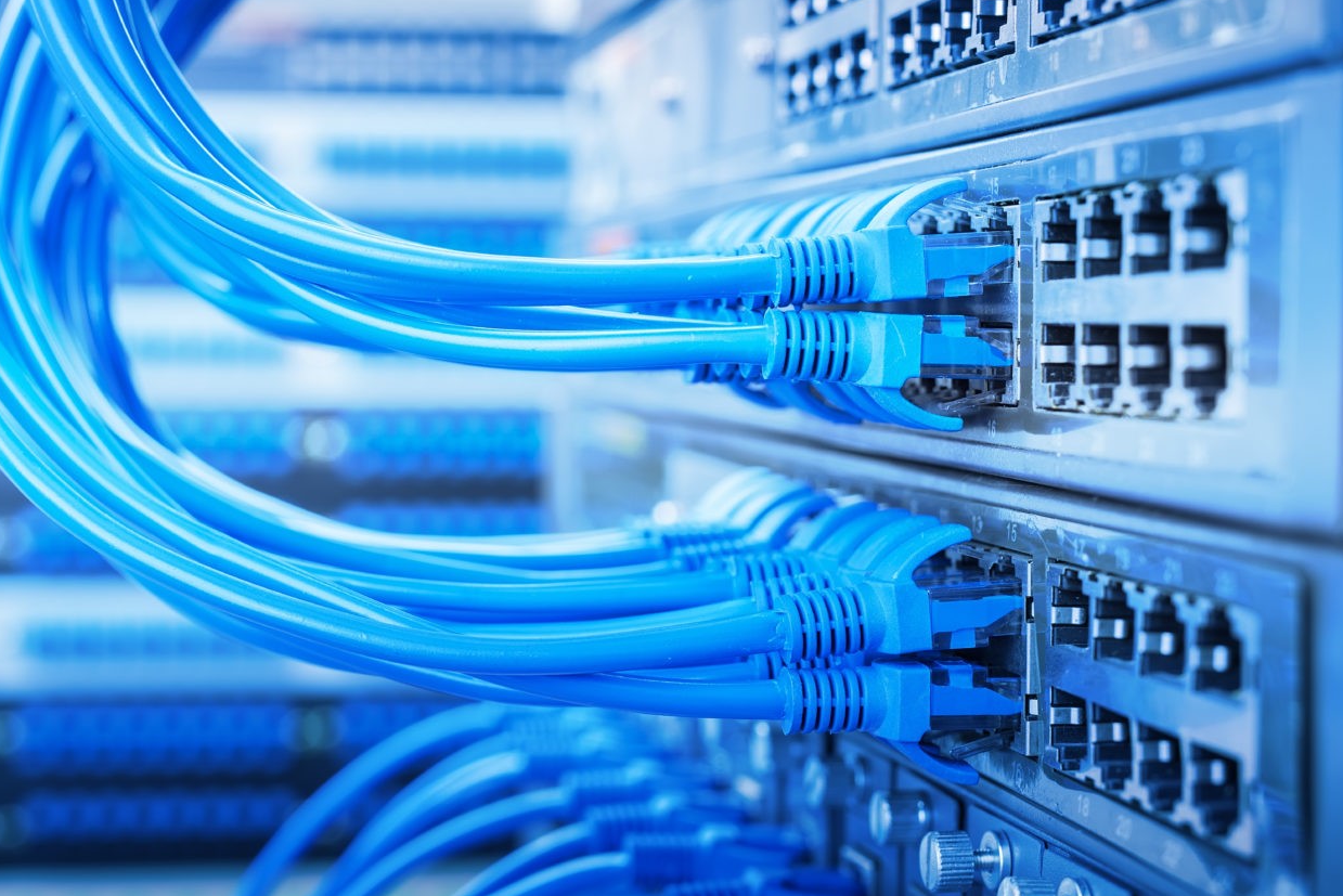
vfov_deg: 21.9
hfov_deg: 32.4
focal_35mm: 62
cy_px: 354
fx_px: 2314
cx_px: 629
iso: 64
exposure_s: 1/250
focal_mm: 50
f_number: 6.3
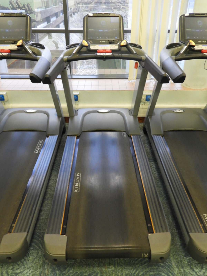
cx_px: 104
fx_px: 239
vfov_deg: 60.0
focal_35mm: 30
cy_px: 138
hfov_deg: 46.8
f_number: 3.5
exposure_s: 1/13
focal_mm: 5.4
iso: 400
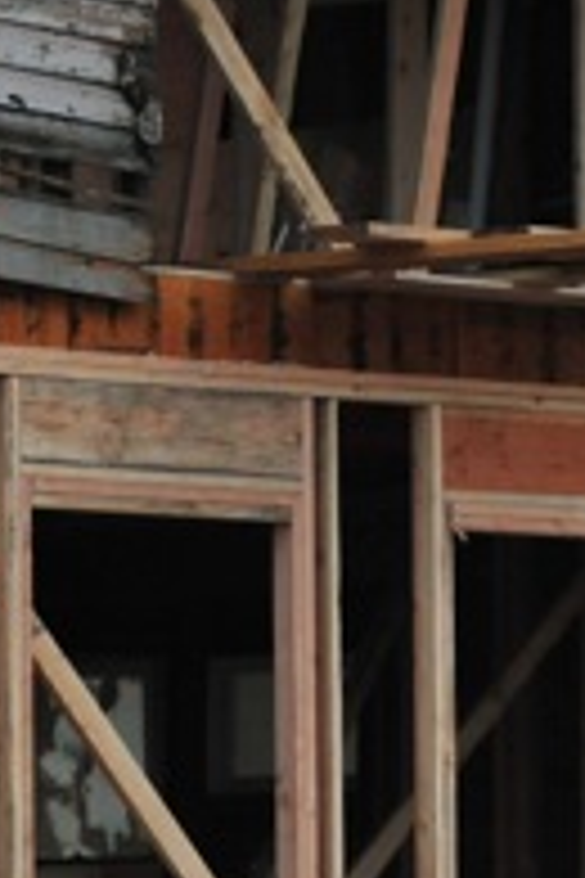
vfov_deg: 6.0
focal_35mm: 344
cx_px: 801
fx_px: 8384
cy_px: 851
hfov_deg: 4.0
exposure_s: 1/1600
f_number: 2.8
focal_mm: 105
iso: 2200
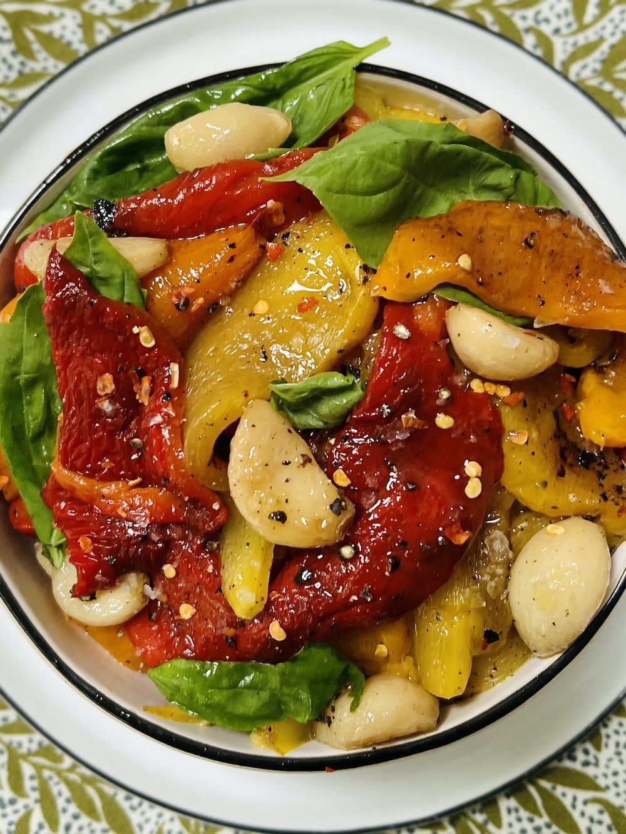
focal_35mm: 26
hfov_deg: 53.0
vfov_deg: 67.3
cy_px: 417
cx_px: 313
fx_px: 627
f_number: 1.5
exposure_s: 1/121
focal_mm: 5.7
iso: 125
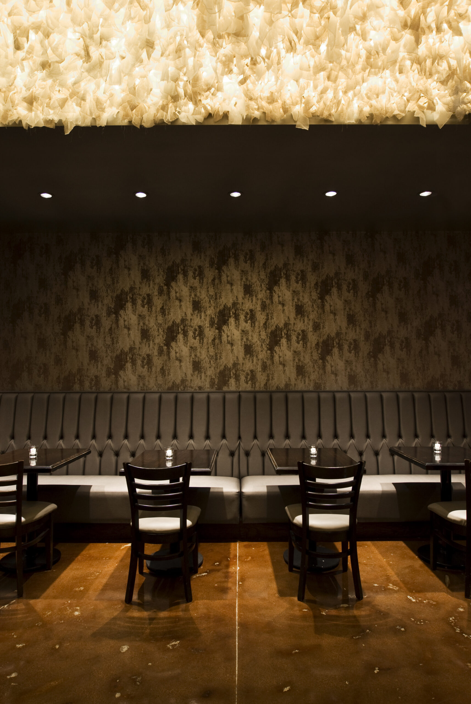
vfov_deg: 77.3
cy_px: 352
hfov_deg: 56.3
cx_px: 236
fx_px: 440
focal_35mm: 22
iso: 200
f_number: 9
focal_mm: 15
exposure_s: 3
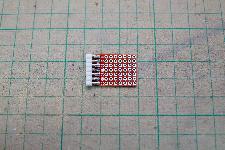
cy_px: 76
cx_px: 113
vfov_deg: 26.5
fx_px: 319
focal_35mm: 51
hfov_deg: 38.9
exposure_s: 1/50
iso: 640
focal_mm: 18.21
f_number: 2.8
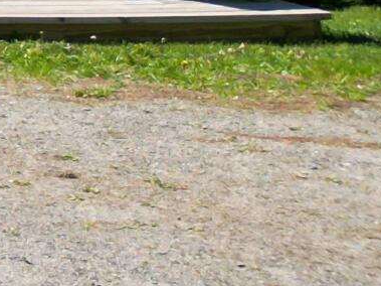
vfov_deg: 7.2
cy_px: -449
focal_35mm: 190
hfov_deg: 7.6
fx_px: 2091
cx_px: -1091
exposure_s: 1/2500
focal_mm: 6.72
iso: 110
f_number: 1.7
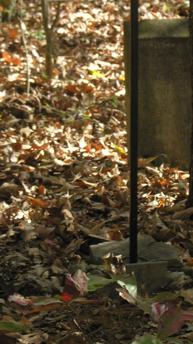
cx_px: 134
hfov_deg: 6.2
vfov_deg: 11.0
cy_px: 100
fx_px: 1774
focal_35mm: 195
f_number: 4.3
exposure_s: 1/55.4
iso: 50
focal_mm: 19.8
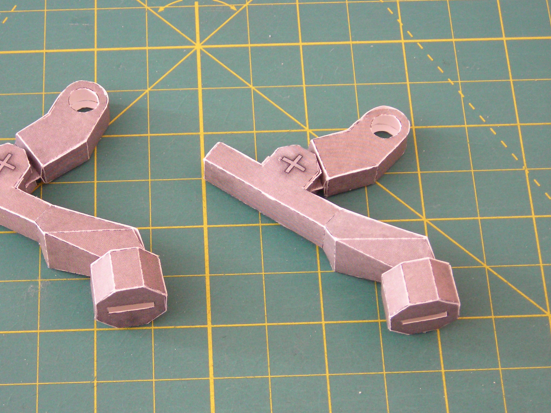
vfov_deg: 15.1
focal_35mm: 98
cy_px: 210
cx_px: 202
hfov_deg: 20.0
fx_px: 1560
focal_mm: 12.7
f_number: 4.2
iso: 200
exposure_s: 1/3.8
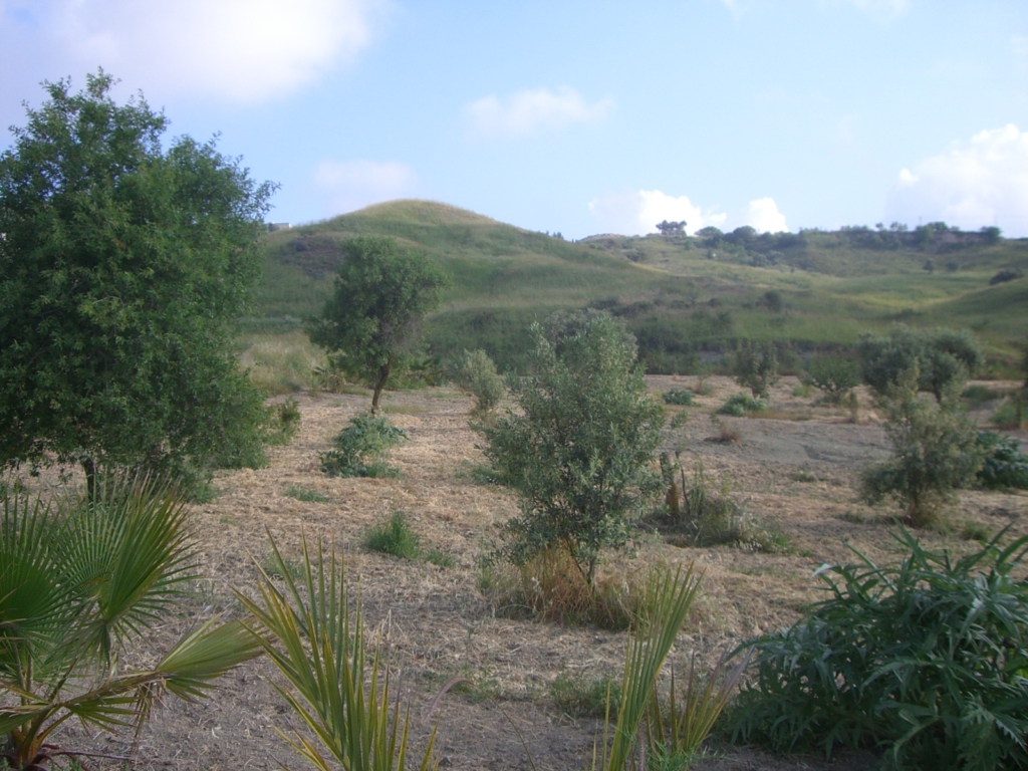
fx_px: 1128
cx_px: 514
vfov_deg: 37.7
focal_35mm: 38
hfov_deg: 49.0
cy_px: 386
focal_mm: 6.2
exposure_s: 1/320
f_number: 4.3
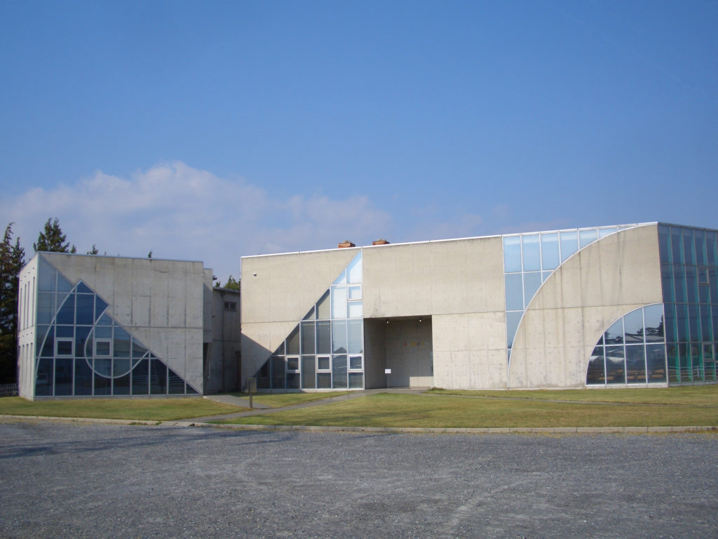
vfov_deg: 40.7
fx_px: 726
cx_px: 359
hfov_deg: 52.6
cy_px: 270
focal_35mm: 35
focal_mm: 5.8
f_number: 4.3
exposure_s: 1/640
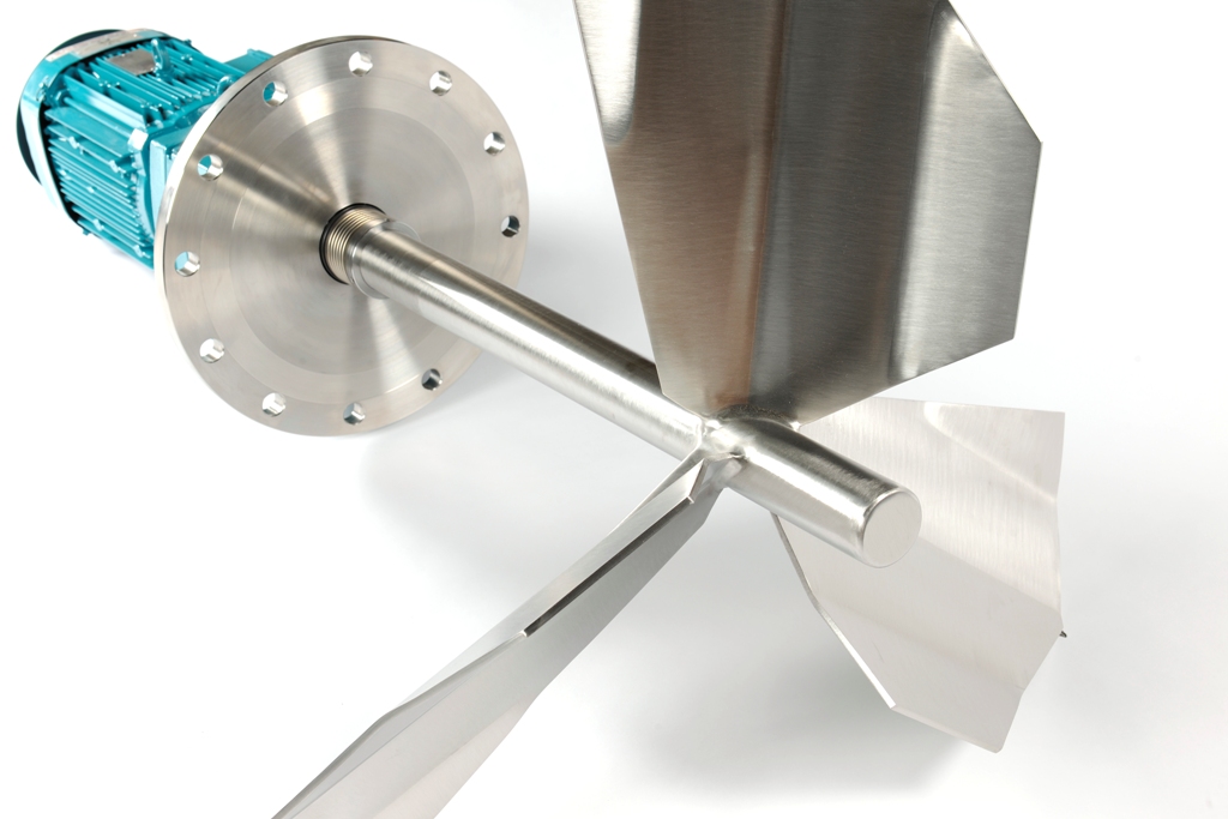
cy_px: 410
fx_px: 2047
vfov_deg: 22.6
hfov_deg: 33.4
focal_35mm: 60
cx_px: 614
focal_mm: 60
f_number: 11
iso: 100
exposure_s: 1/100
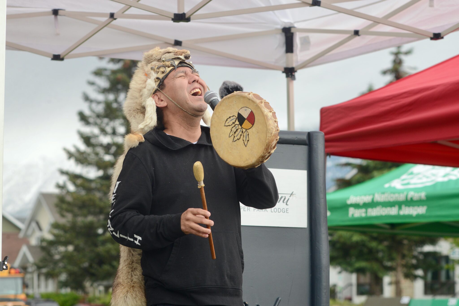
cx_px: 230
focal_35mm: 135
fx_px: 1722
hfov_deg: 15.2
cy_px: 153
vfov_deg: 10.2
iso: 500
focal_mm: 135
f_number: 8
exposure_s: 1/320
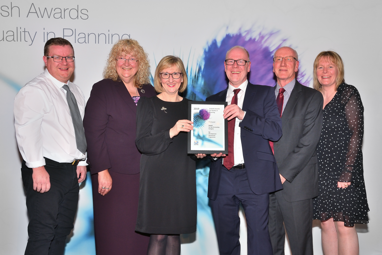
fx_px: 446
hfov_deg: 46.4
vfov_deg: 31.9
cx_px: 191
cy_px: 128
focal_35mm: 42
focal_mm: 28
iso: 400
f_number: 7.1
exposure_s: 1/80
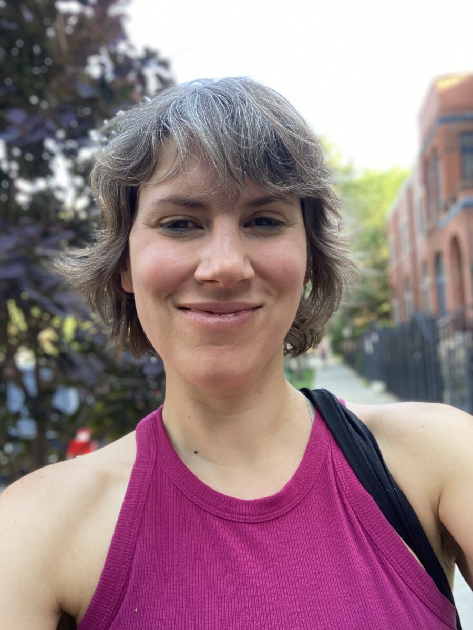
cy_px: 315
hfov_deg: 44.2
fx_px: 582
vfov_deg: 56.8
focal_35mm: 32
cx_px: 236
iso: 80
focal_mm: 2.87
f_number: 2.2
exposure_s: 1/66
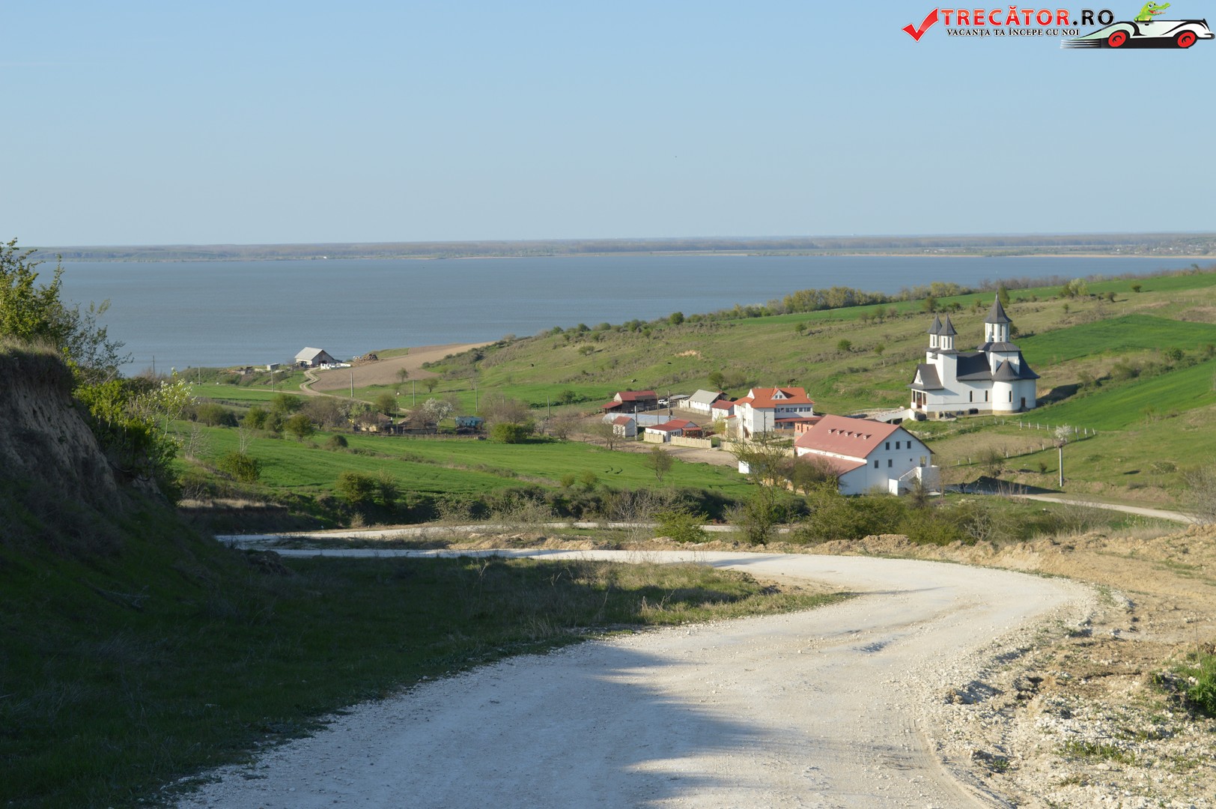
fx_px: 1924
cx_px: 608
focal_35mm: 57
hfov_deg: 35.1
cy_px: 404
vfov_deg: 23.7
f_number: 8
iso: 100
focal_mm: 38
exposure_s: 1/250
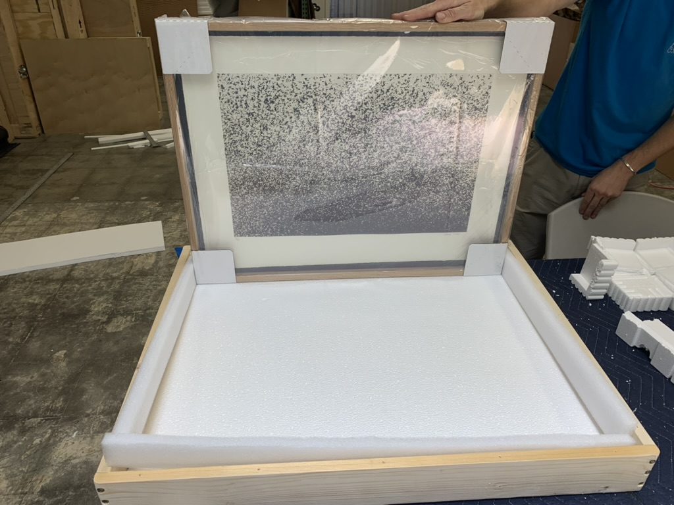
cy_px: 252
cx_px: 337
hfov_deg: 67.3
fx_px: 506
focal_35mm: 26
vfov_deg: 53.1
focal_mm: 4.25
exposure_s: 1/122
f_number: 1.8
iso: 32
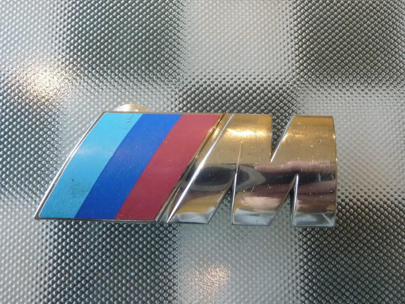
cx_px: 202
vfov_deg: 41.8
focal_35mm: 34
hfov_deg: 54.0
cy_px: 152
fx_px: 398
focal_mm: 4.7
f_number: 3.3
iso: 400
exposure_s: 1/30
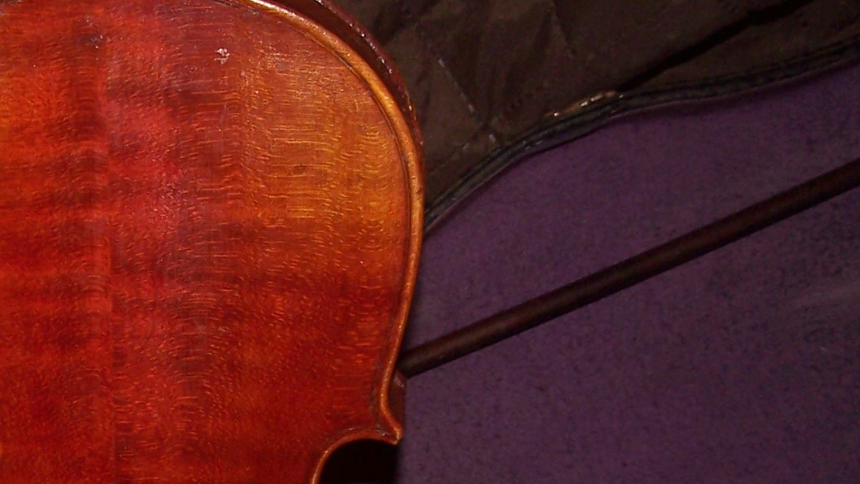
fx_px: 1961
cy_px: 517
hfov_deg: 24.0
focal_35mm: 86
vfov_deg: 13.8
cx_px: 83
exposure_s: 1/60
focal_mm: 6.3
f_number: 2.8
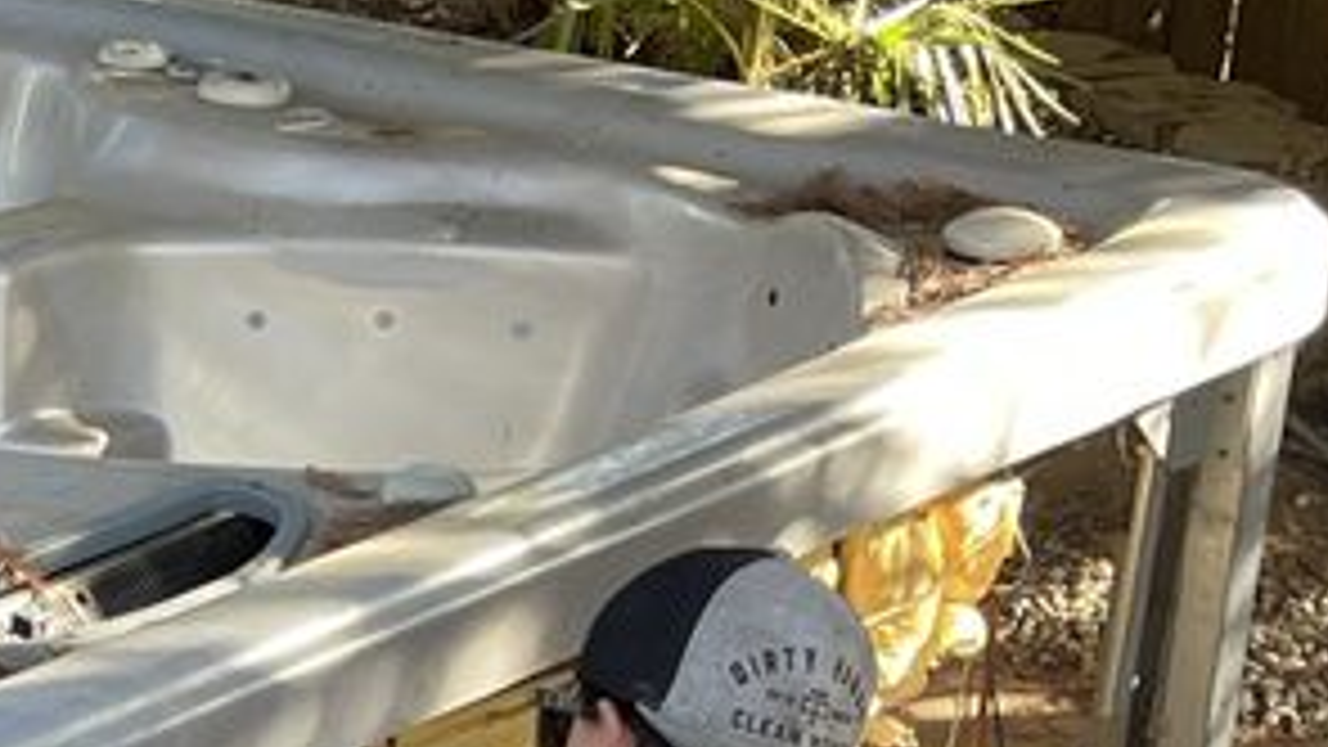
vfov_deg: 9.3
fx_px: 4508
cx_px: -504
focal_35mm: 128
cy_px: 1037
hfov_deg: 15.7
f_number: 1.6
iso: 32
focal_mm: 5.1
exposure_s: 1/121
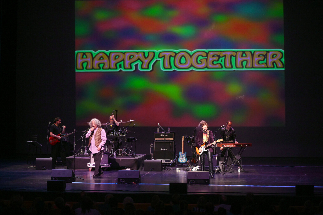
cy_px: 108
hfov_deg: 22.6
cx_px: 162
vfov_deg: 15.2
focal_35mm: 90
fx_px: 807
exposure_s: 1/320
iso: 4000
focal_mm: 90
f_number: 5
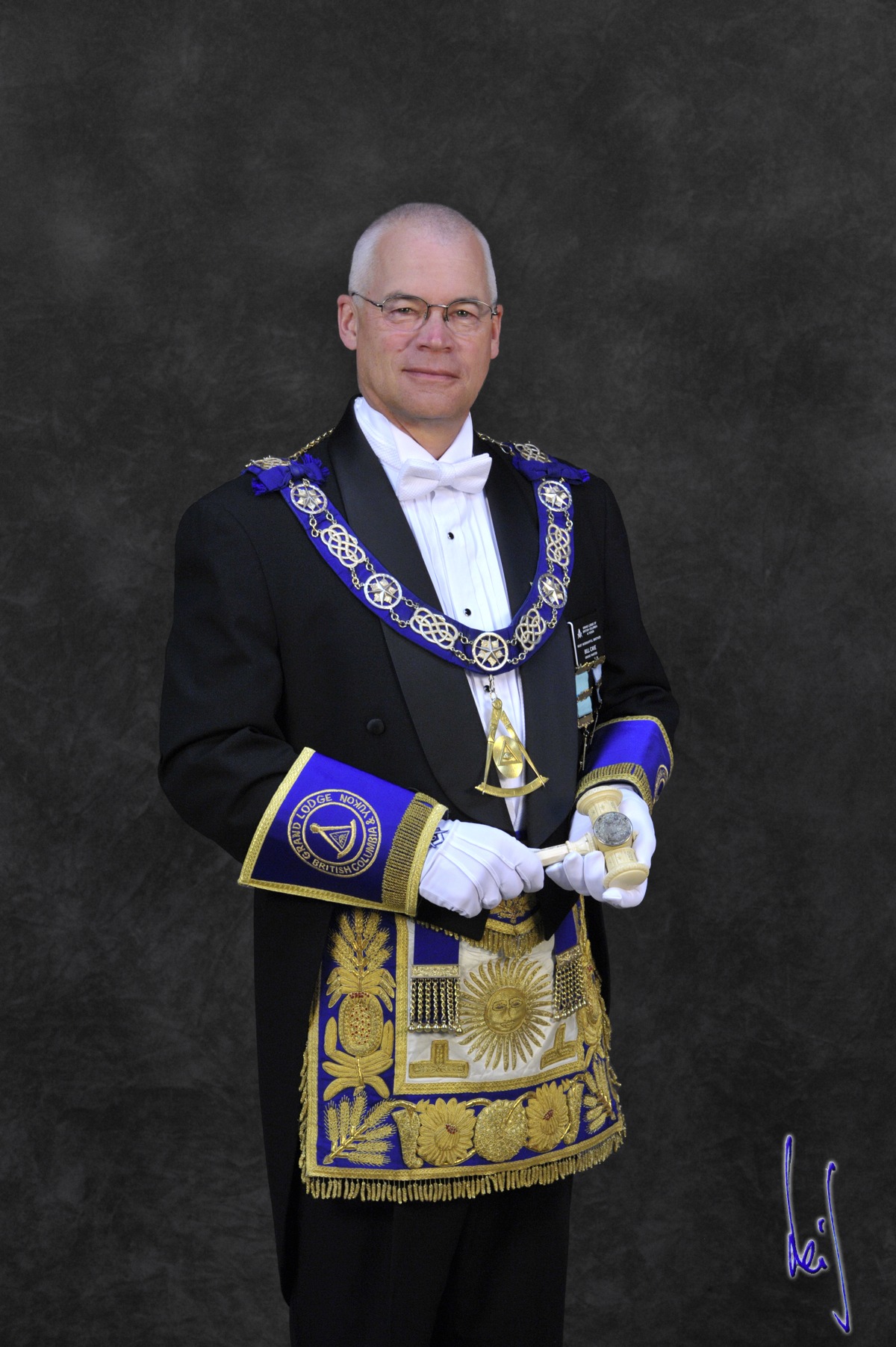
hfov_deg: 17.0
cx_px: 448
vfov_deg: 25.4
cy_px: 674
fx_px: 2990
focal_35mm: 80
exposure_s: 1/60
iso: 1600
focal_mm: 80
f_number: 8
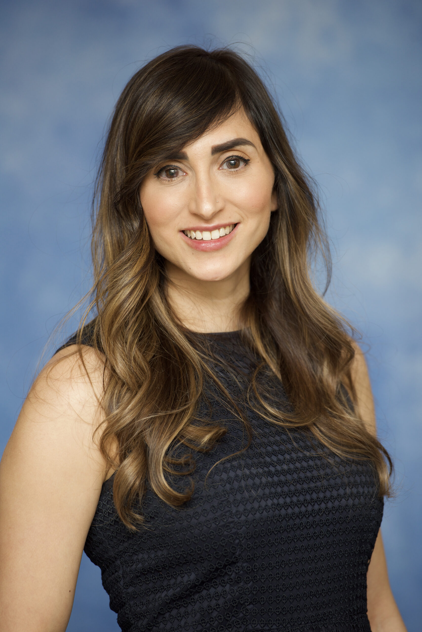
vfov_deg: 10.3
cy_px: 316
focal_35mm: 200
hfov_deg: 6.9
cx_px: 211
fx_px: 3513
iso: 400
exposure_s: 1/250
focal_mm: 200
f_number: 3.5
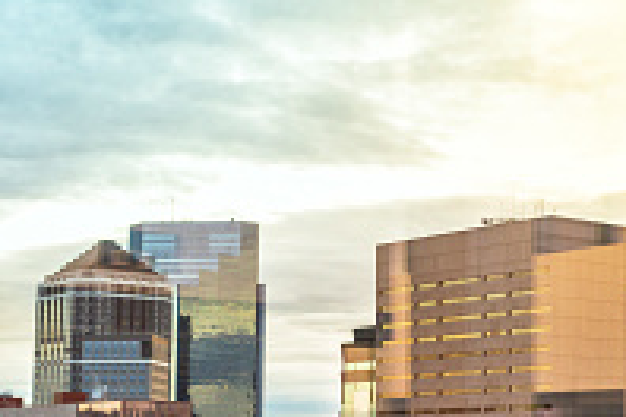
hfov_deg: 24.5
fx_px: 1426
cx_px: 474
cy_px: 254
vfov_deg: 16.6
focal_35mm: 82
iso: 400
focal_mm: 32
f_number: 2.8
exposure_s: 1/160
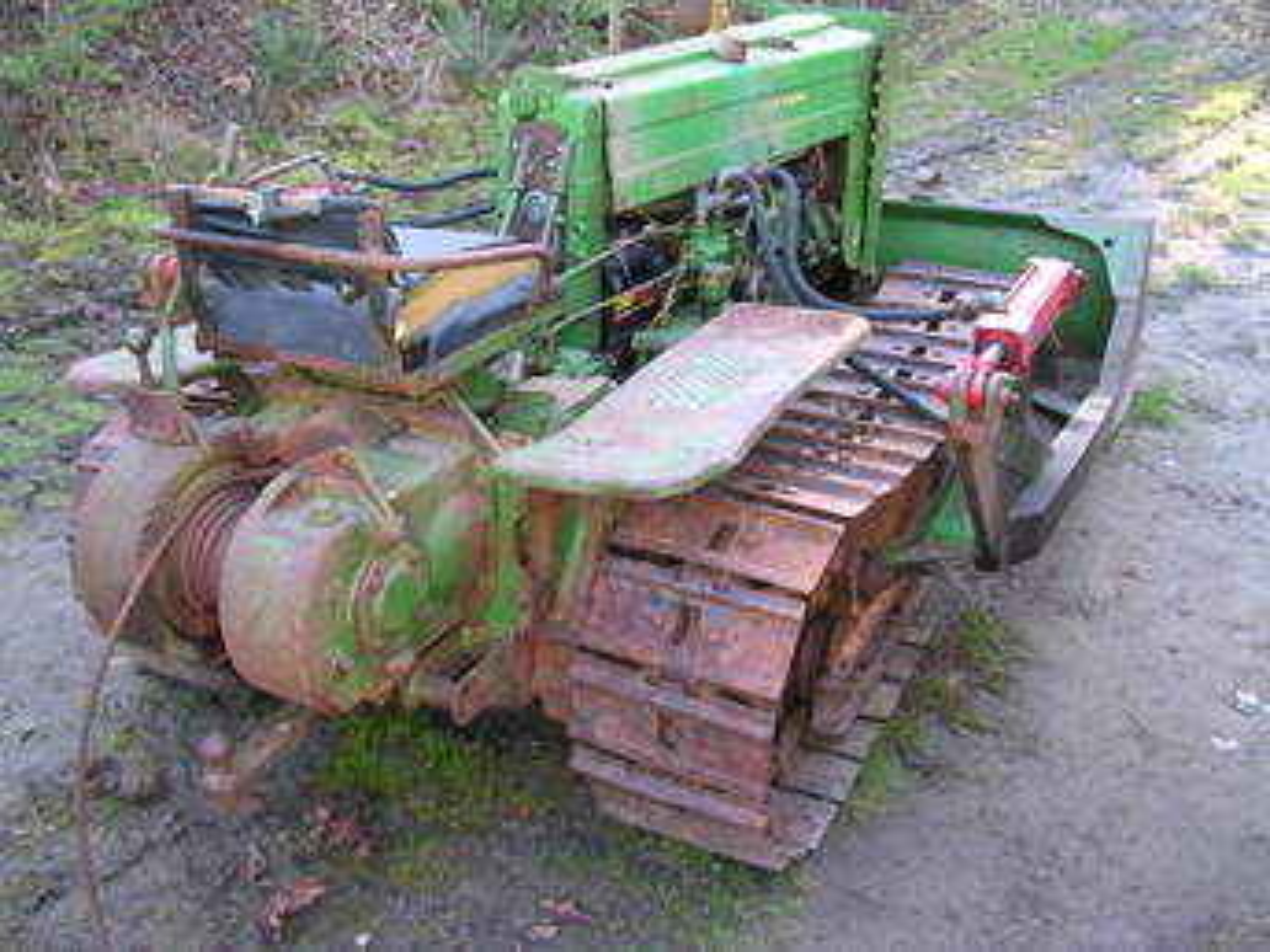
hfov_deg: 50.1
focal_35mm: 37
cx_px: 635
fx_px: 1357
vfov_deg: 38.7
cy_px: 476
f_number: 2.7
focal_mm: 5.6
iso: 100
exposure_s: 1/30
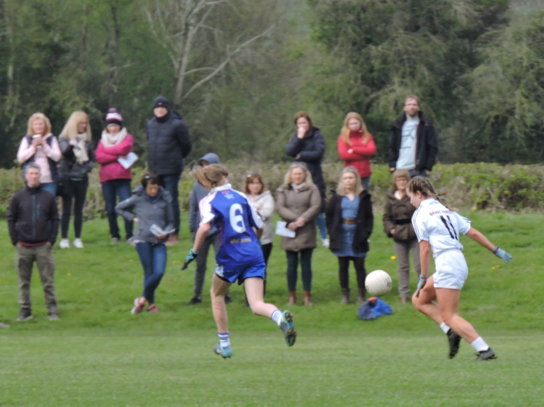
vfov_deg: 3.7
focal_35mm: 400
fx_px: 6281
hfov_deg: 5.0
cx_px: 272
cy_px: 204
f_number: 5.6
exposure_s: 1/250
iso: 160
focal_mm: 71.7
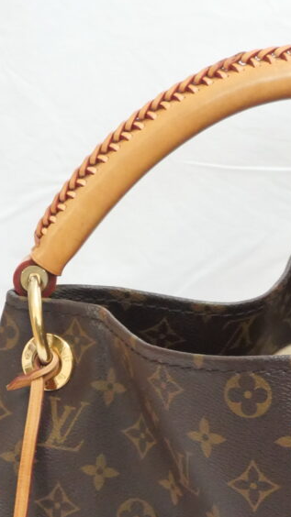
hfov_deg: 12.6
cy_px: 516
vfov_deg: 21.7
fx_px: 1304
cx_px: 272
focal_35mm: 95
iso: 3200
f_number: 3.9
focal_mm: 16
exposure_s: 1/30
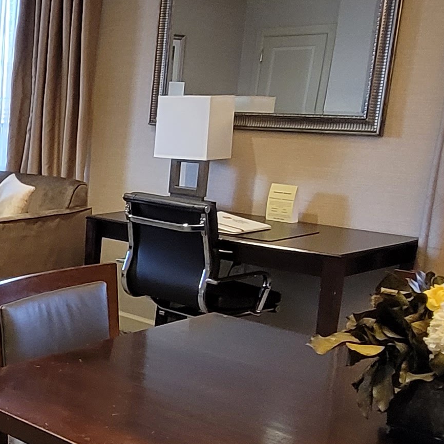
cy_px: 277
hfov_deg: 26.9
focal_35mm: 53
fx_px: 769
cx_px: -139
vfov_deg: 32.1
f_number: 2.2
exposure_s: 1/59
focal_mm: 2.2
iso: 320
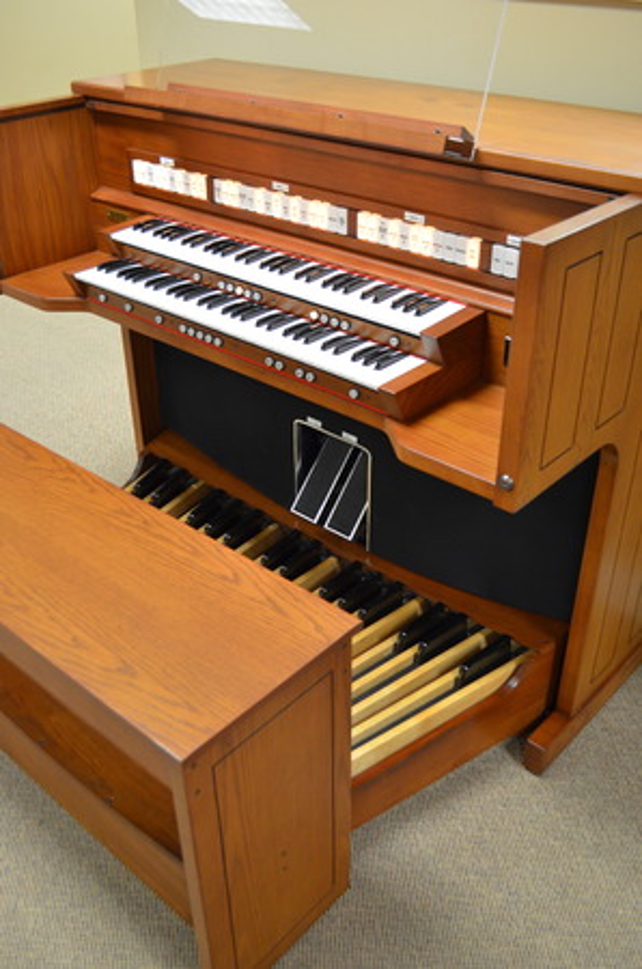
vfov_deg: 57.3
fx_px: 887
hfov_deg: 39.8
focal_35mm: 33
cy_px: 484
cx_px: 321
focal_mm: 22
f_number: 4
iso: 1100
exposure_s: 1/30
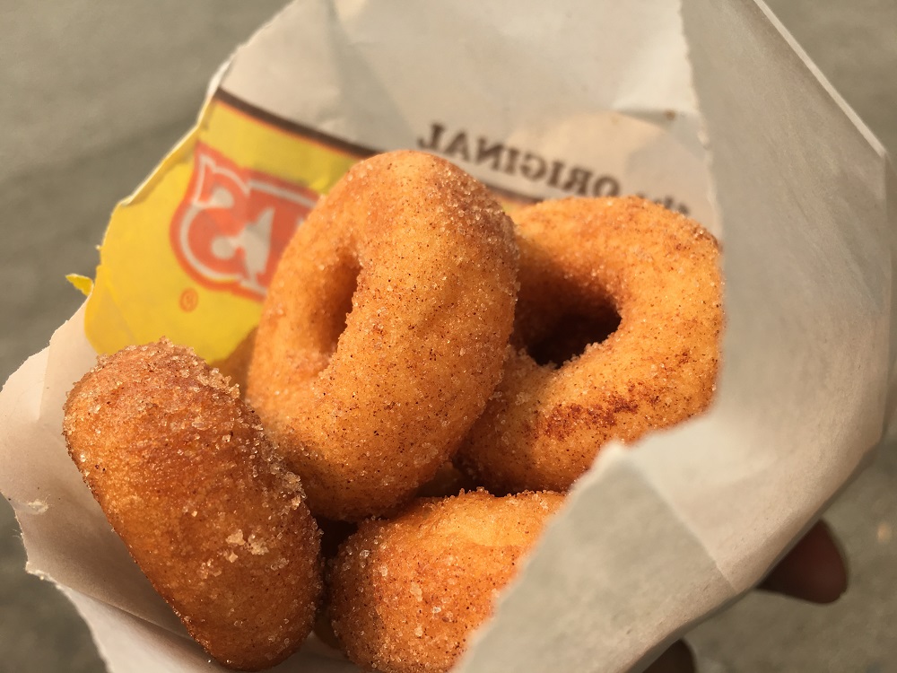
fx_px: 751
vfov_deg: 48.2
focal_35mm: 29
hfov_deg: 61.7
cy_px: 336
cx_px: 448
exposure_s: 1/455
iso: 25
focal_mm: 4.15
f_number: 2.2
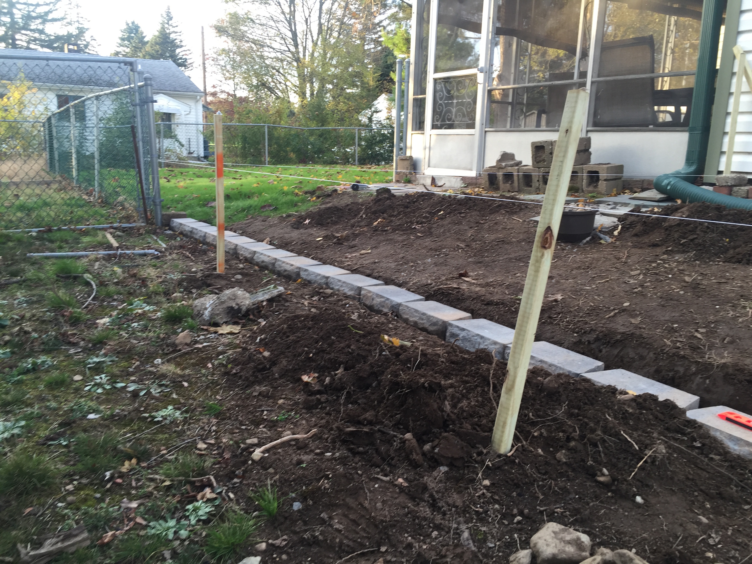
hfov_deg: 61.7
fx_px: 630
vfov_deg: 48.2
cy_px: 282
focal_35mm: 29
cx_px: 376
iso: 32
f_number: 2.2
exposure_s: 1/60
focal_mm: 4.15
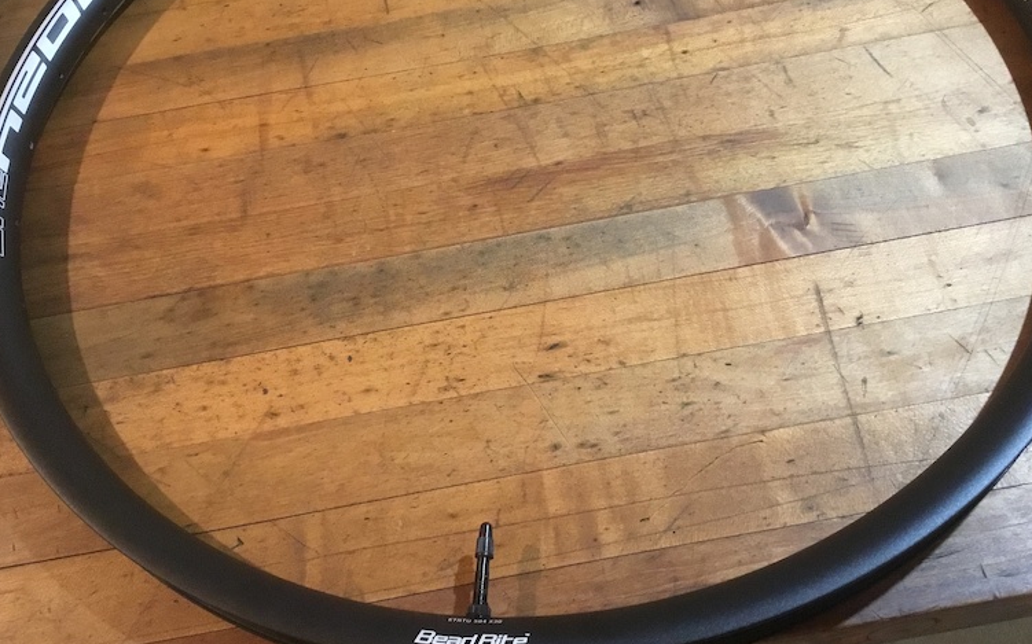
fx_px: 984
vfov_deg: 36.2
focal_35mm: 35
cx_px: 528
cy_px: 298
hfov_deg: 55.3
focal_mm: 3.3
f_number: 2.4
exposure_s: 1/15
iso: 250
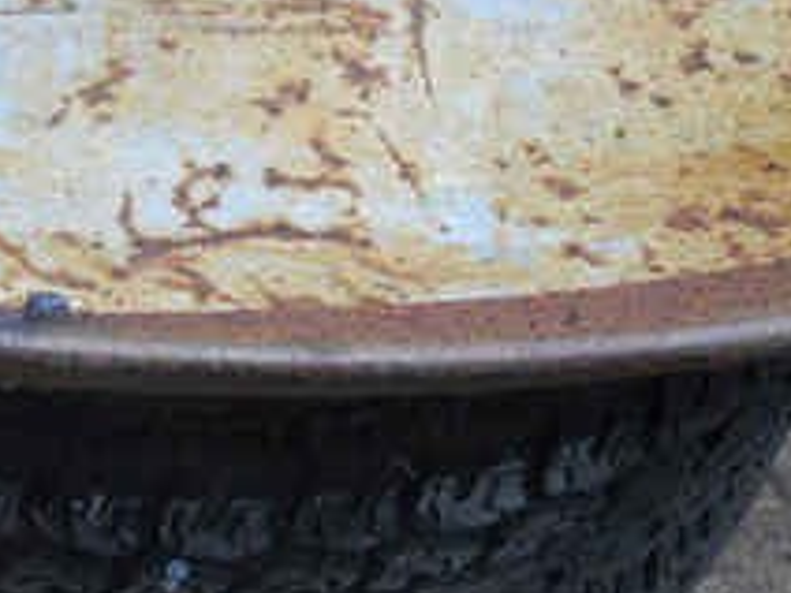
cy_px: -153
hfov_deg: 20.9
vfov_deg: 15.5
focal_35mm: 91
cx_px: 22
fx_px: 2079
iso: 400
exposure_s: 1/200
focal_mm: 5
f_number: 2.7
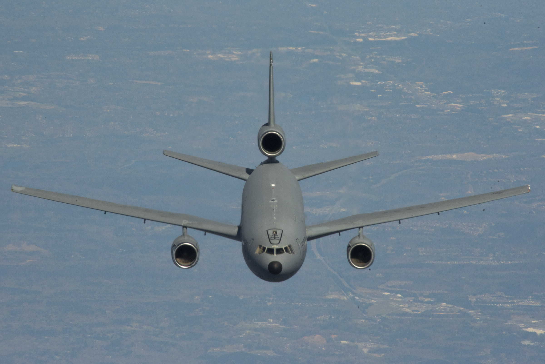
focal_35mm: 300
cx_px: 272
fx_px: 4543
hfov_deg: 6.9
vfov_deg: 4.6
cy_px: 182
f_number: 25
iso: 1000
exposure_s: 1/1250
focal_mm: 300
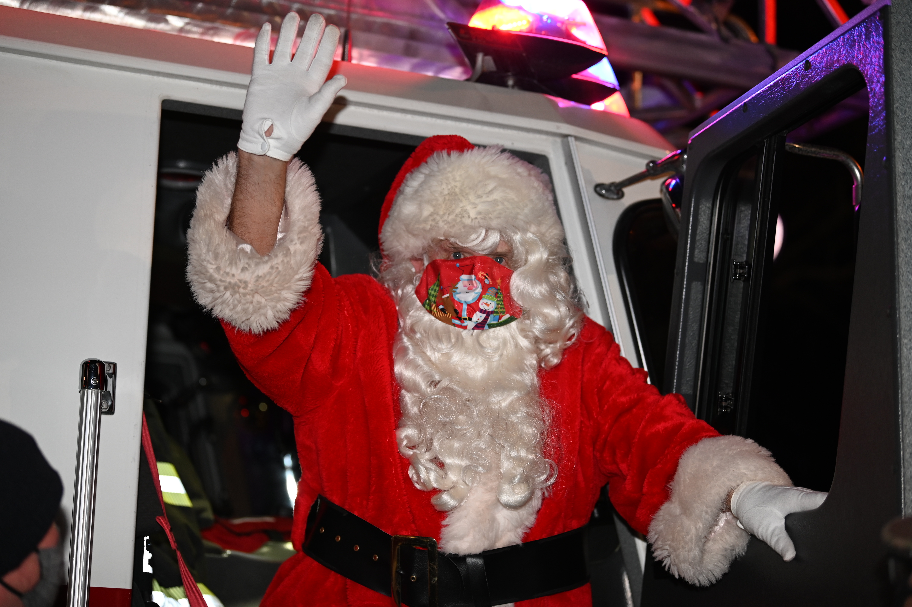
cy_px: 304
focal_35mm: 72
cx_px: 456
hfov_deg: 28.1
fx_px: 1823
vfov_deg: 18.9
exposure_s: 1/125
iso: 800
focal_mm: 72
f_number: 2.8
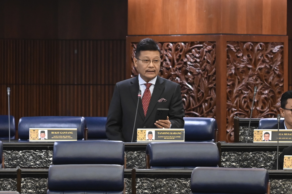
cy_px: 97
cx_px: 146
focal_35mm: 200
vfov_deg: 6.9
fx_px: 1621
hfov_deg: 10.3
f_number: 4
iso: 2500
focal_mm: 200
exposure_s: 1/200
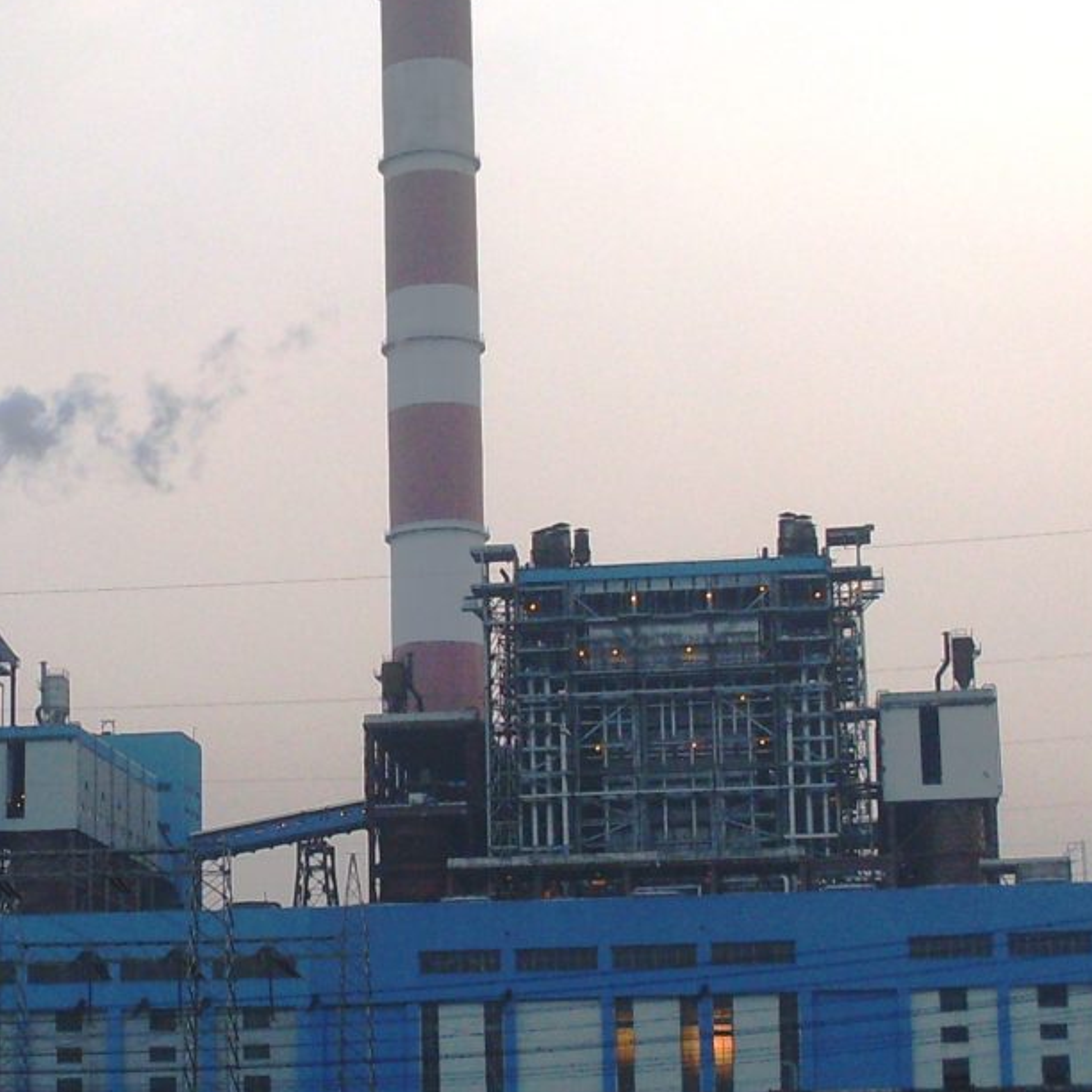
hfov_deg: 20.0
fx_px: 3069
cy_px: 571
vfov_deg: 20.2
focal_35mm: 86
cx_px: 255
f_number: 2.8
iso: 80
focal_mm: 6.3
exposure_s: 1/250
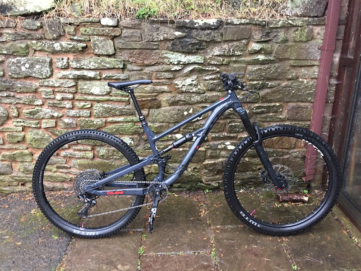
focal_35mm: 29
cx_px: 180
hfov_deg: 61.7
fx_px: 302
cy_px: 136
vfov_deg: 48.2
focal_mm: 4.15
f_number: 2.2
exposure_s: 1/33
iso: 200
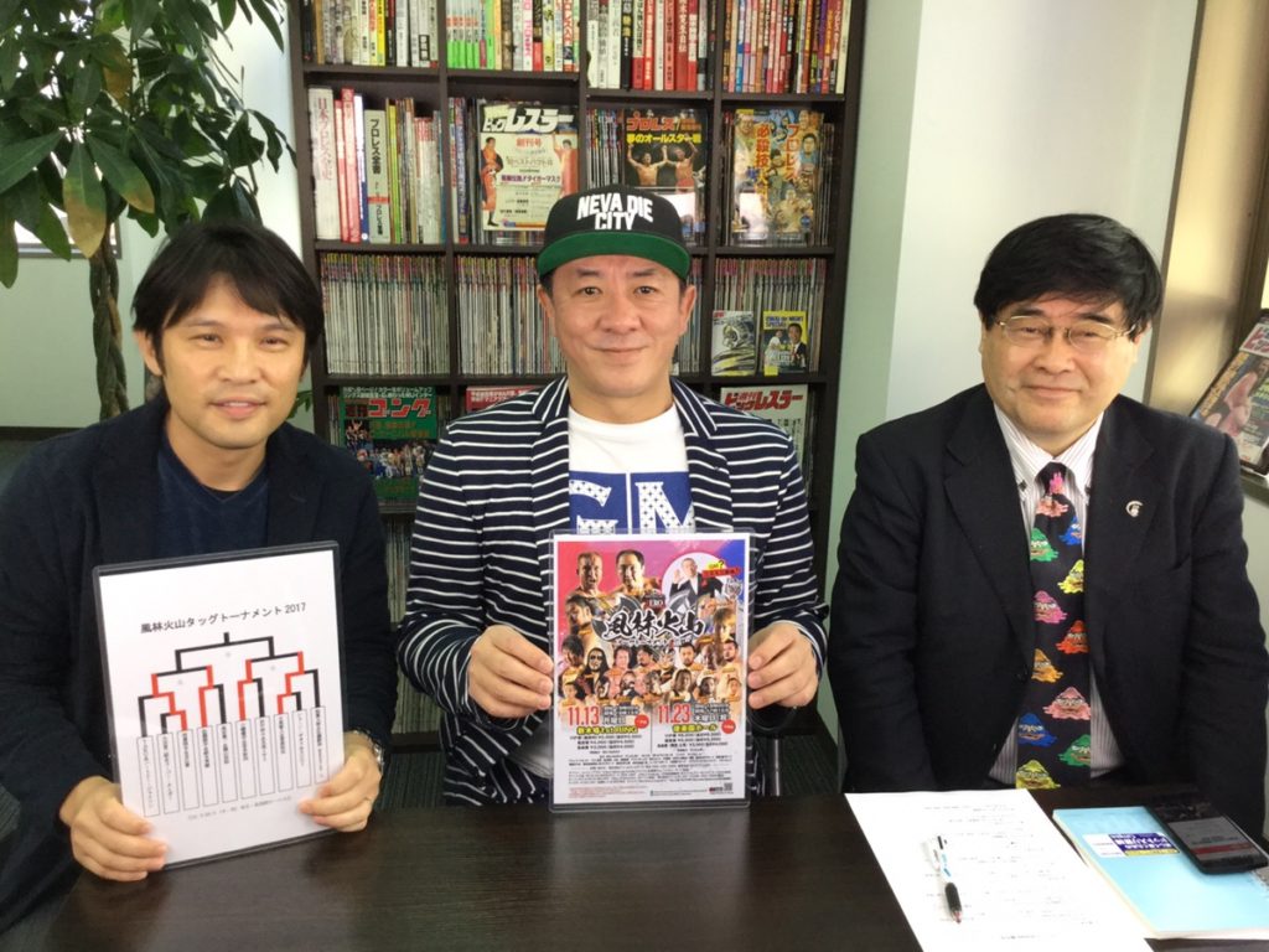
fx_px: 1136
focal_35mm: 31
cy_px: 476
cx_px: 634
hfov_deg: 58.4
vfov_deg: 45.4
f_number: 2.4
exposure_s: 1/30
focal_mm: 3.3
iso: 25
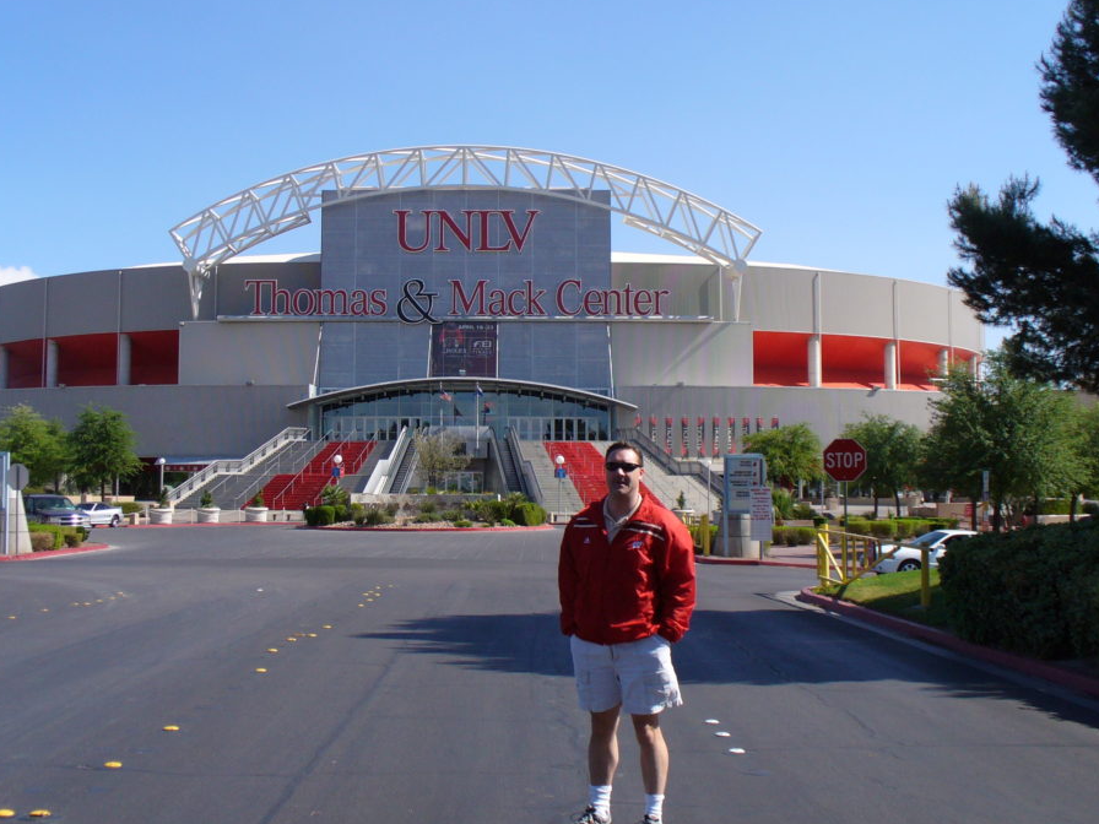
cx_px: 515
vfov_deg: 30.2
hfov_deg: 39.6
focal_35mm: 48
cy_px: 364
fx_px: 1524
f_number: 5.8
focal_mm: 7
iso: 100
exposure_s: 1/400
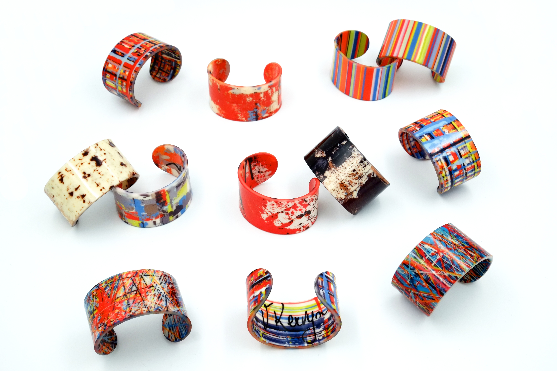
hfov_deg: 40.3
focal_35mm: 49
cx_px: 278
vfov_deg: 27.5
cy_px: 186
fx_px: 758
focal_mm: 32.9
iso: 400
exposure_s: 1/125
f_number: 11
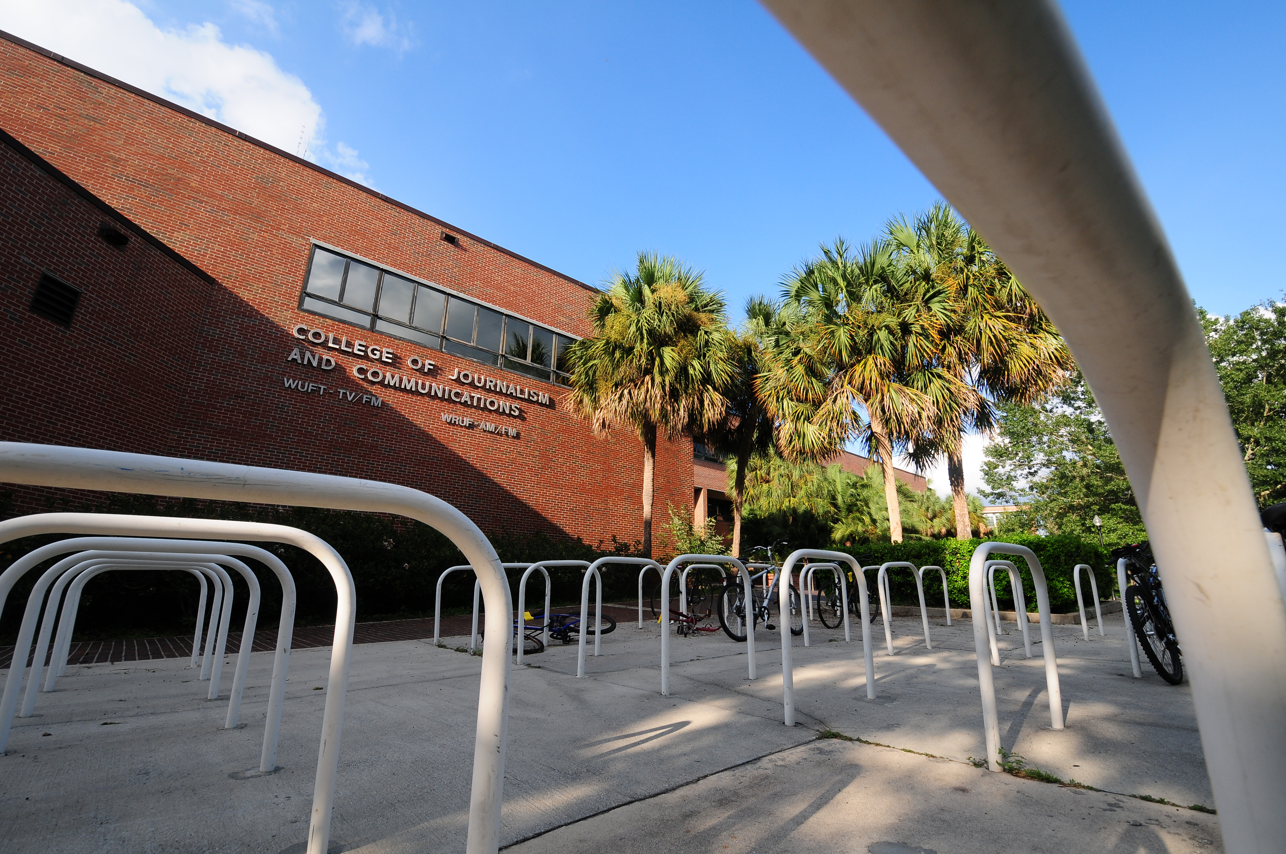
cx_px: 643
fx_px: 535
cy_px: 427
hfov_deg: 100.5
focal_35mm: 15
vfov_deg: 77.2
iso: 200
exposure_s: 1/160
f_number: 8
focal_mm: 10
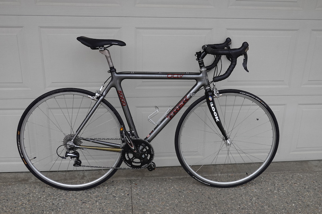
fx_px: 331
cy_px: 107
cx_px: 161
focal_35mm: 37
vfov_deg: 35.9
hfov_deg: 51.9
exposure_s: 1/250
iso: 100
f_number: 4
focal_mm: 13.84
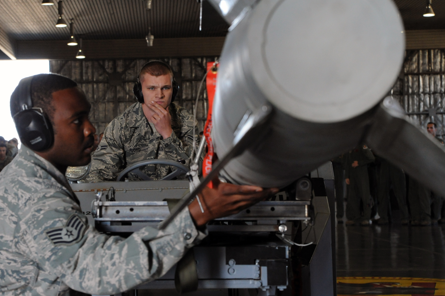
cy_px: 152
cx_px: 222
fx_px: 1087
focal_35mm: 88
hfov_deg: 23.1
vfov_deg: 15.5
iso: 2500
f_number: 10
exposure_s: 1/100
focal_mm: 85
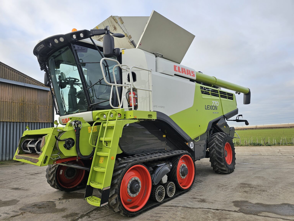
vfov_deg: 58.9
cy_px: 110
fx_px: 195
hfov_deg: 73.9
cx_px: 147
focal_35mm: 23
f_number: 1.7
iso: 10
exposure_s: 1/239
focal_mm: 6.3
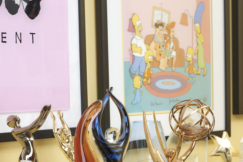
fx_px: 959
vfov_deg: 9.6
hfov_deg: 14.2
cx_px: 244
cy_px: 140
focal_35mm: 142
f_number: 5.6
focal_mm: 50
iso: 640
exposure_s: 1/125
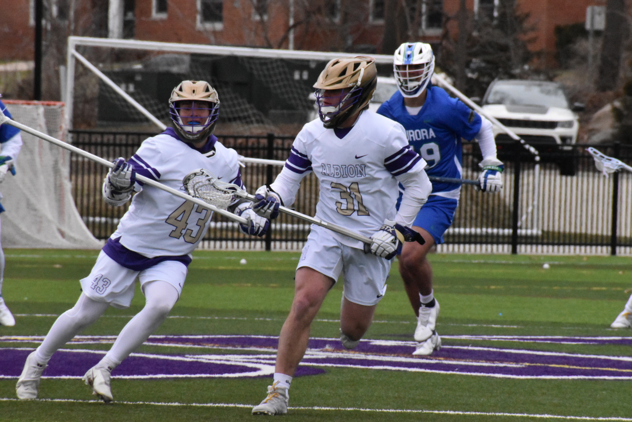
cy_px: 211
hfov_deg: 4.6
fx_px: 7899
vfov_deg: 3.1
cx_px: 316
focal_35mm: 450
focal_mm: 300
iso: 8000
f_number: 14
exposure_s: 1/3200
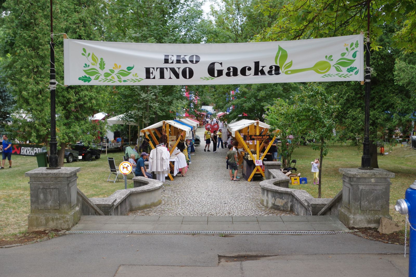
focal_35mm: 42
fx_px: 485
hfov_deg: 46.4
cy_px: 138
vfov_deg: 31.8
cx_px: 208
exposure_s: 1/400
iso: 800
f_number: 7.1
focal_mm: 28
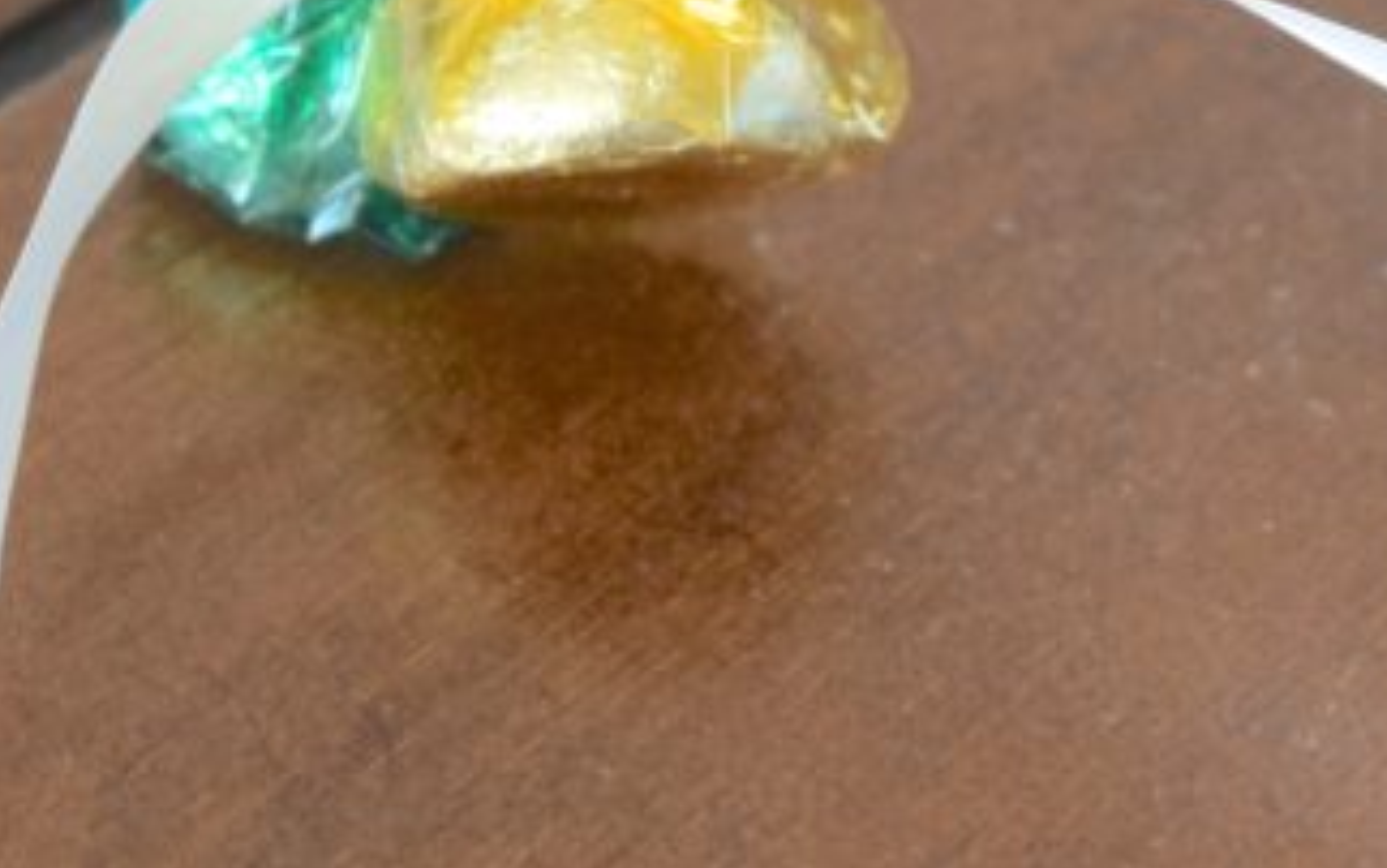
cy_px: 120
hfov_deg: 11.1
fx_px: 7145
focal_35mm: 189
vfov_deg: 6.9
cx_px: 816
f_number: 5.6
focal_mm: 52
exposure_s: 1/60
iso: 1400
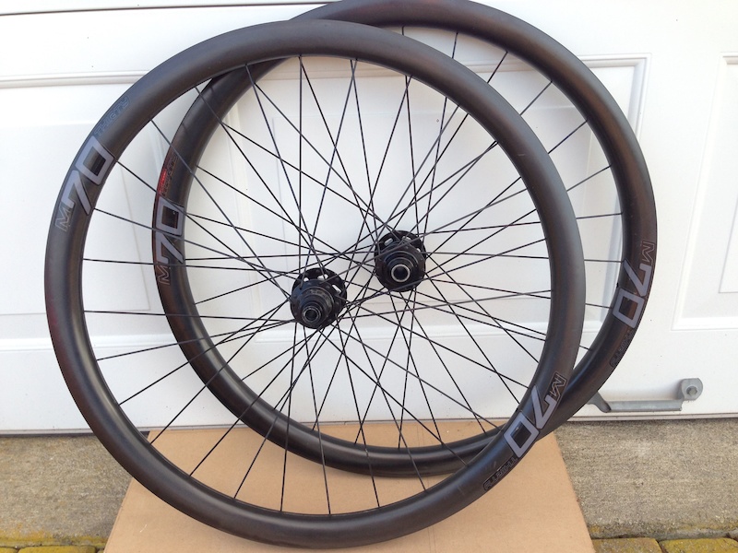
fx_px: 704
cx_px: 369
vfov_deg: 42.9
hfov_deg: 55.4
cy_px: 276
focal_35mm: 33
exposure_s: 1/132
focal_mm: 4.12
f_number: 2.4
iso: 50
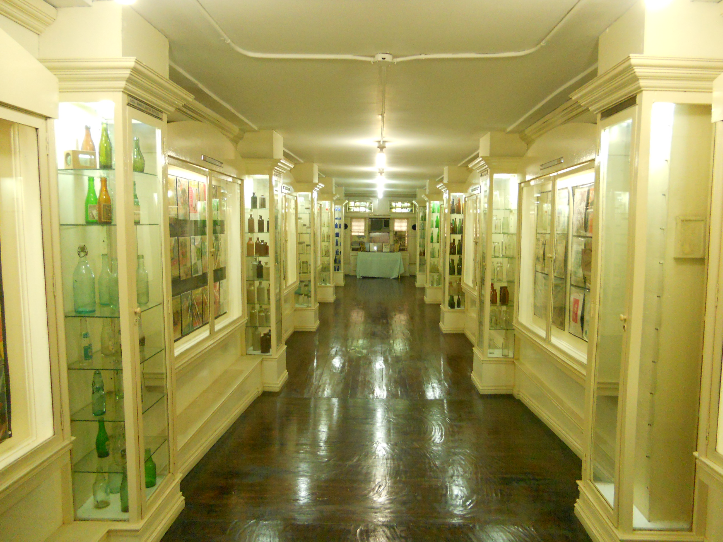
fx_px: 564
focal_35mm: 27
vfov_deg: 51.4
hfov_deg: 65.3
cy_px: 271
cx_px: 362
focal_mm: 4.9
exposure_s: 1/20
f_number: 3.2
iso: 400
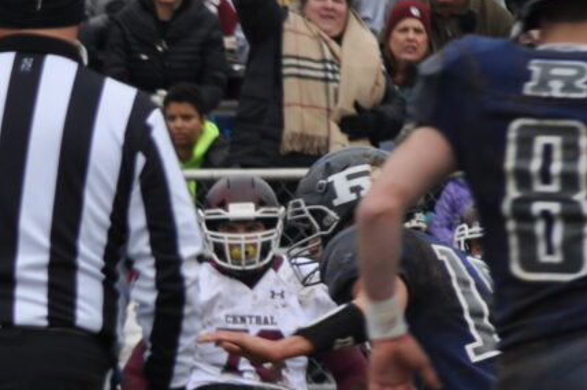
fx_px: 17476
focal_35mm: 1073
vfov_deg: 1.3
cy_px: 498
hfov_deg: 1.9
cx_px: -394
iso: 200
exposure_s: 1/250
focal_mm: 200
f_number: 5.6
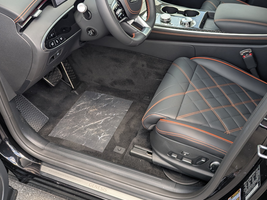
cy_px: 64
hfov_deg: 53.6
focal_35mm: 34
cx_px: 160
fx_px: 262
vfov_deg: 41.2
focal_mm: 6.81
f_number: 1.85
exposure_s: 1/213
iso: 38
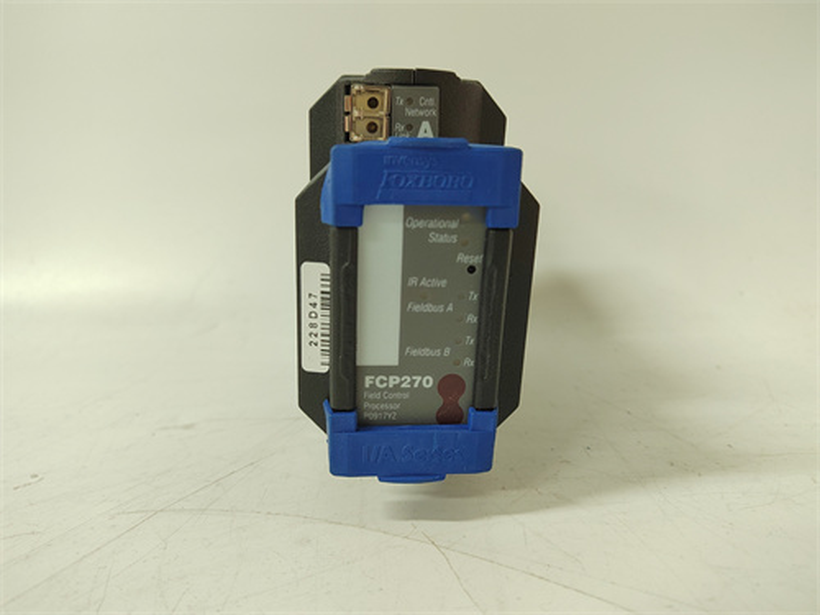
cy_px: 308
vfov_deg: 58.9
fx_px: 545
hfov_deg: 73.9
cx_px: 410
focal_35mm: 23
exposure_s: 1/50
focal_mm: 5.52
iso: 1419
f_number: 1.9
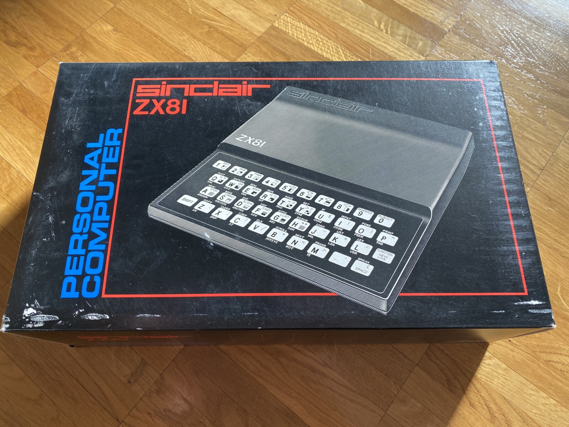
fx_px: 427
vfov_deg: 53.1
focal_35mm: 26
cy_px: 214
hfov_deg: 67.3
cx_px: 284
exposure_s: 1/114
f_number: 1.8
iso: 125
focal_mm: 4.25
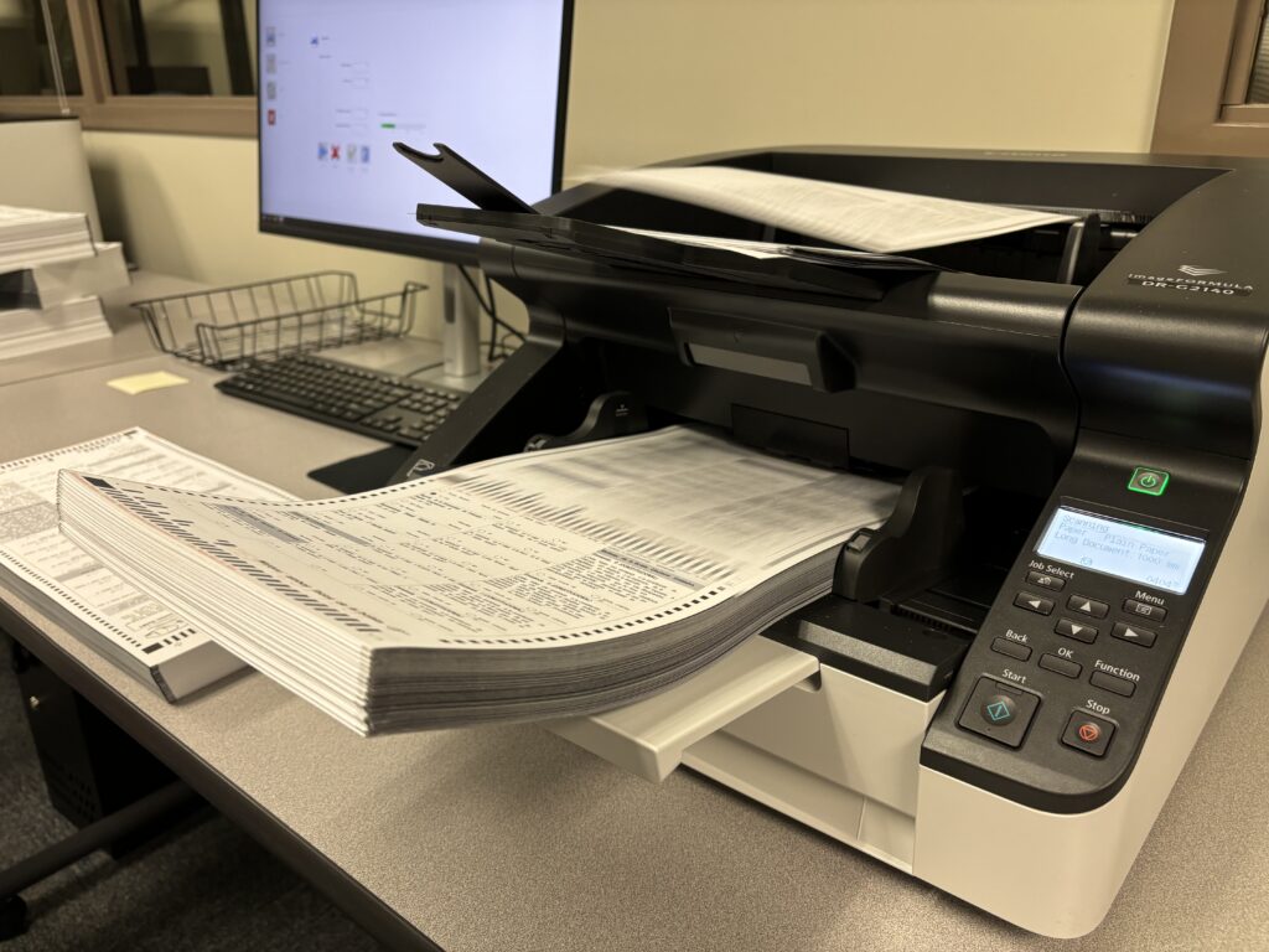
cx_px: 634
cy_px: 476
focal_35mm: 26
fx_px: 953
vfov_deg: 53.1
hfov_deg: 67.3
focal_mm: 5.96
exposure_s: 1/60
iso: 125
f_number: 1.6
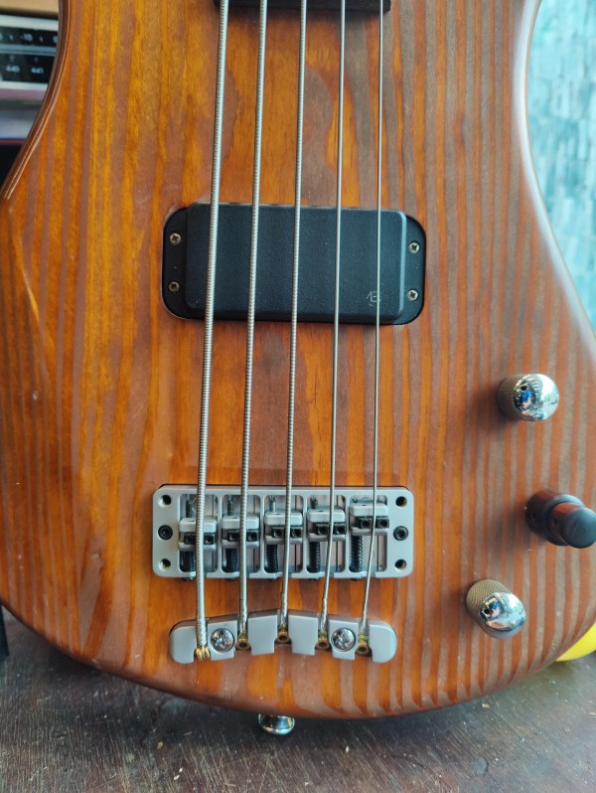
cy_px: 396
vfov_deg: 73.9
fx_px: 527
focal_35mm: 23
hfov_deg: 59.0
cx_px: 298
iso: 80
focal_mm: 6.06
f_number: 1.8
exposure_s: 1/100
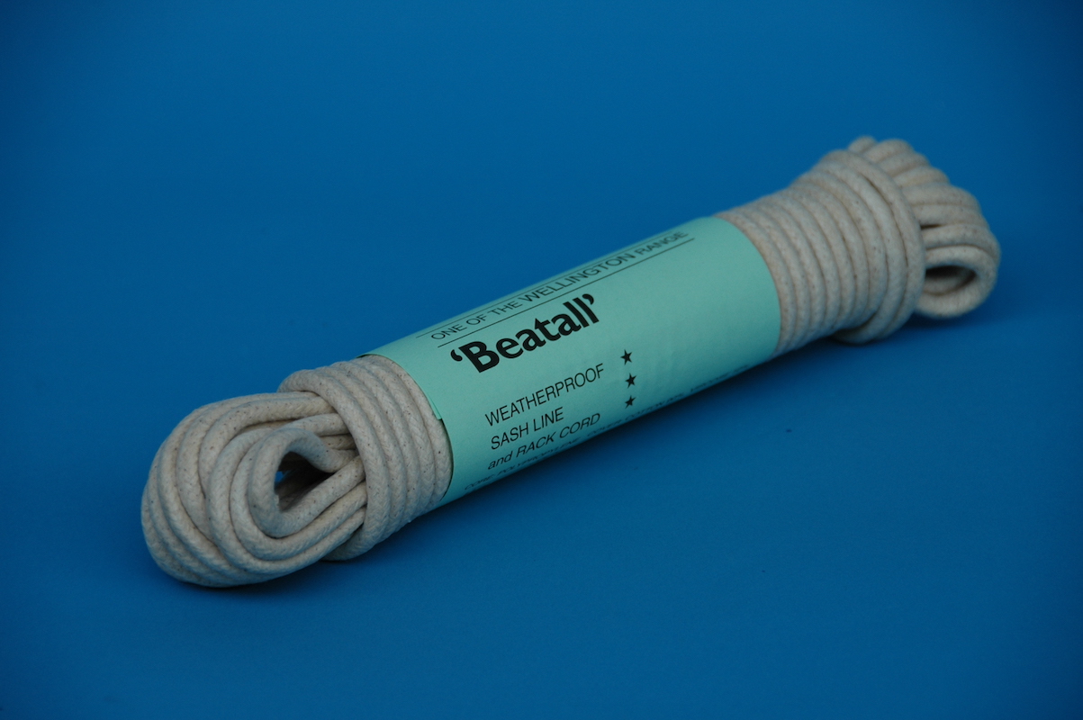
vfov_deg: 6.1
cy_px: 360
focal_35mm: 225
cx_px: 542
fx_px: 6763
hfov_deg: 9.2
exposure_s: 1/80
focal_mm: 150
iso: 200
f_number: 5.6
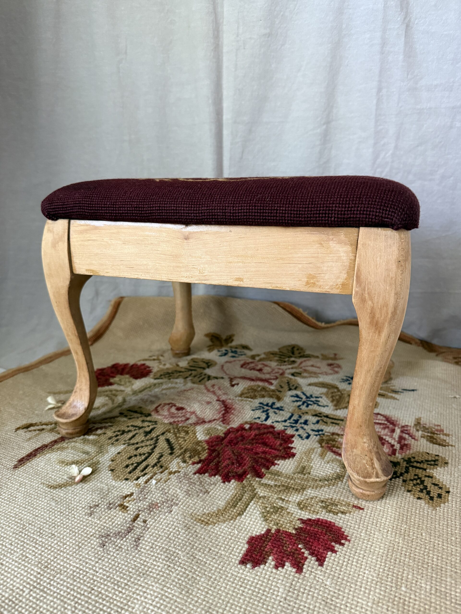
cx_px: 230
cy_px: 307
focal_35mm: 24
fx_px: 426
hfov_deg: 56.8
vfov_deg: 71.6
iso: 400
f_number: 1.78
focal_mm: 6.76
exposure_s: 1/60
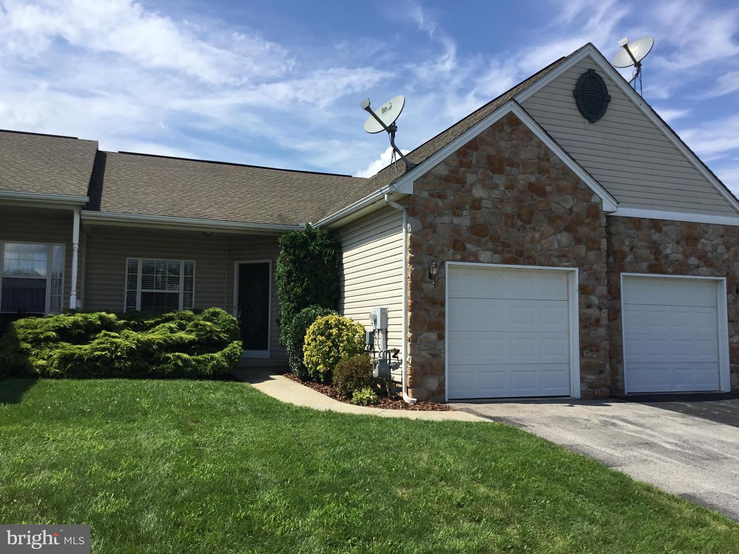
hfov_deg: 58.4
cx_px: 370
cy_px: 277
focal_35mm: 31
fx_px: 662
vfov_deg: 45.4
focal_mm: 3.3
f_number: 2.4
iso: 25
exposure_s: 1/1773
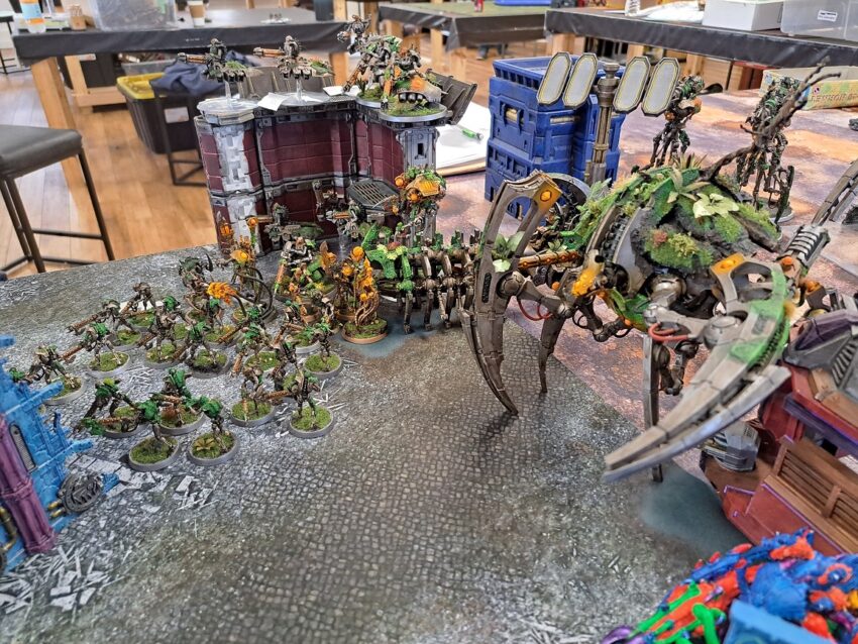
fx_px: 595
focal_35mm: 24
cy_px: 322
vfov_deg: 56.8
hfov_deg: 71.6
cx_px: 429
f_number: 1.8
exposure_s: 1/60
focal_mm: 5.23
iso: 250
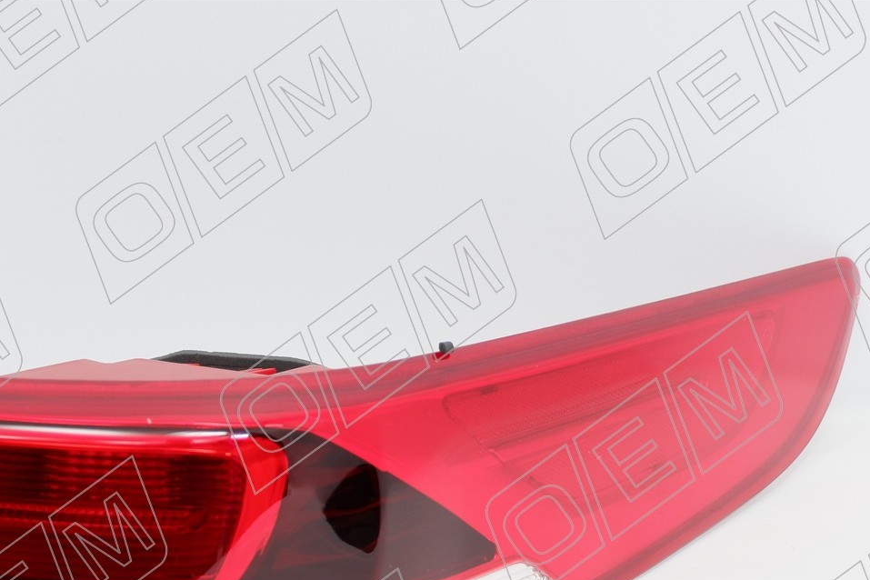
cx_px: 271
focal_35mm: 66
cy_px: 485
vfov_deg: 20.3
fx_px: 1595
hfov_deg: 30.2
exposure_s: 1/56
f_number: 4.5
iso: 640
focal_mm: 26.9
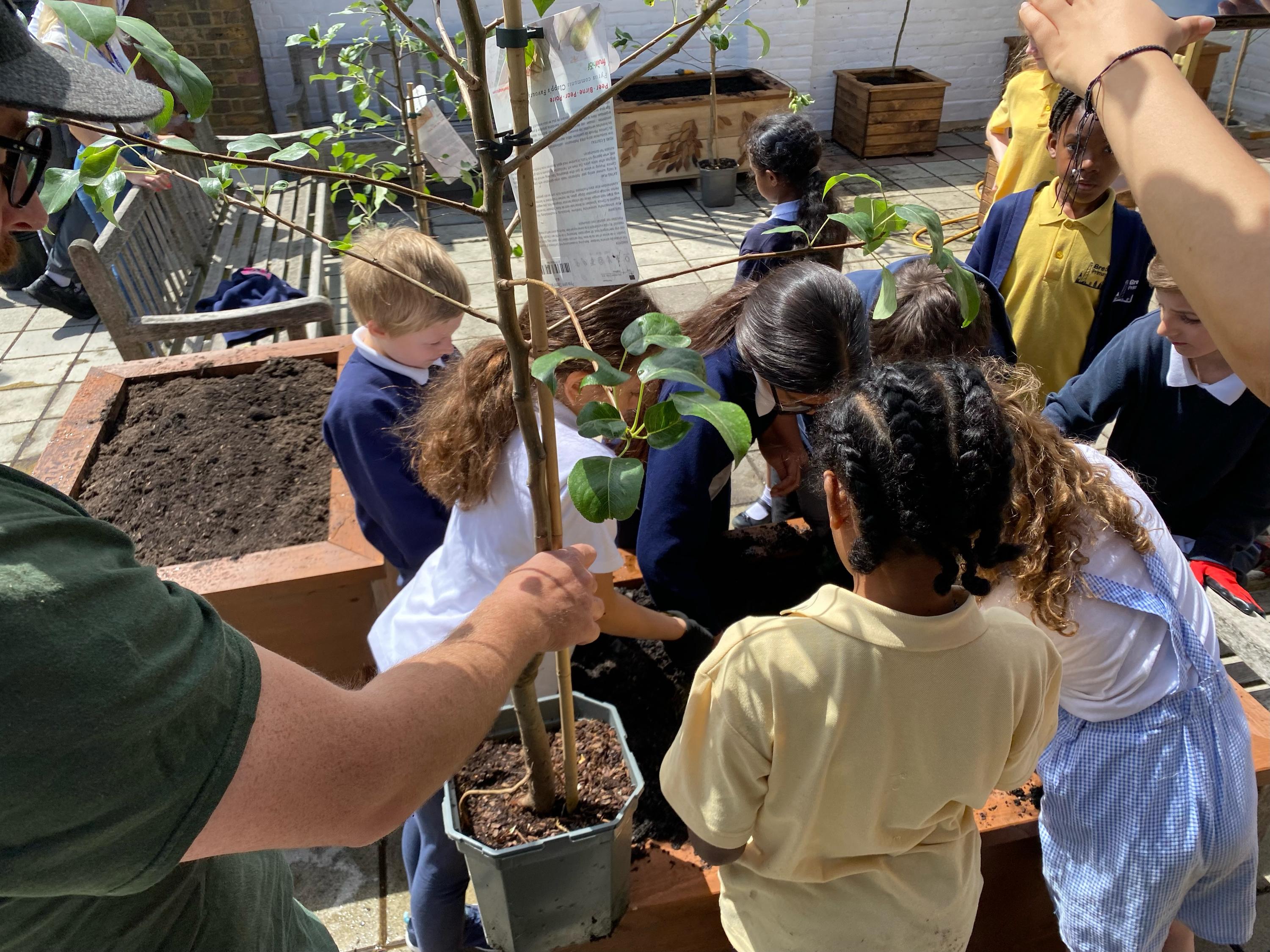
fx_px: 954
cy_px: 476
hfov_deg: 67.3
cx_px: 635
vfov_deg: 53.1
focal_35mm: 26
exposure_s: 1/1300
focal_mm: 4.25
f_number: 1.8
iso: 32
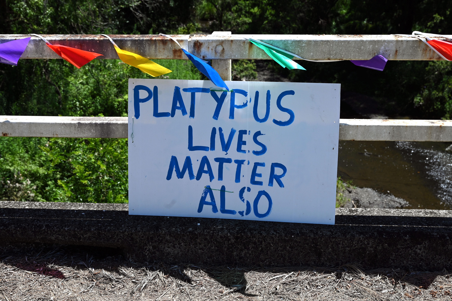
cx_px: 226
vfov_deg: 27.5
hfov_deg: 40.3
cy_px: 150
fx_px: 615
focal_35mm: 49
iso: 400
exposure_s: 1/1250
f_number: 8
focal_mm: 49
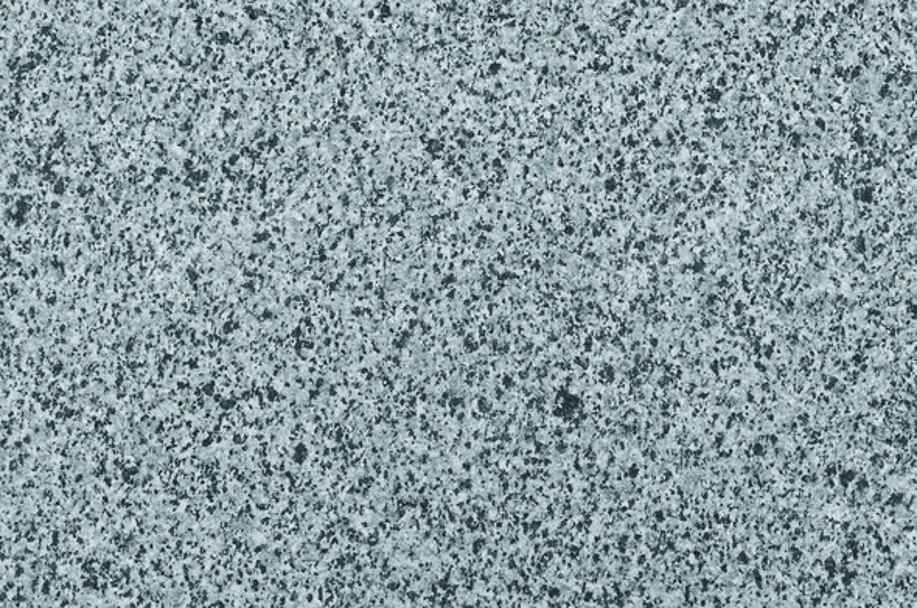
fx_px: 1907
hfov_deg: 27.0
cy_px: 304
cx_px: 458
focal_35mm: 75
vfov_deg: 18.1
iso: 100
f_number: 1.8
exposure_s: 1/125
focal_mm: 50
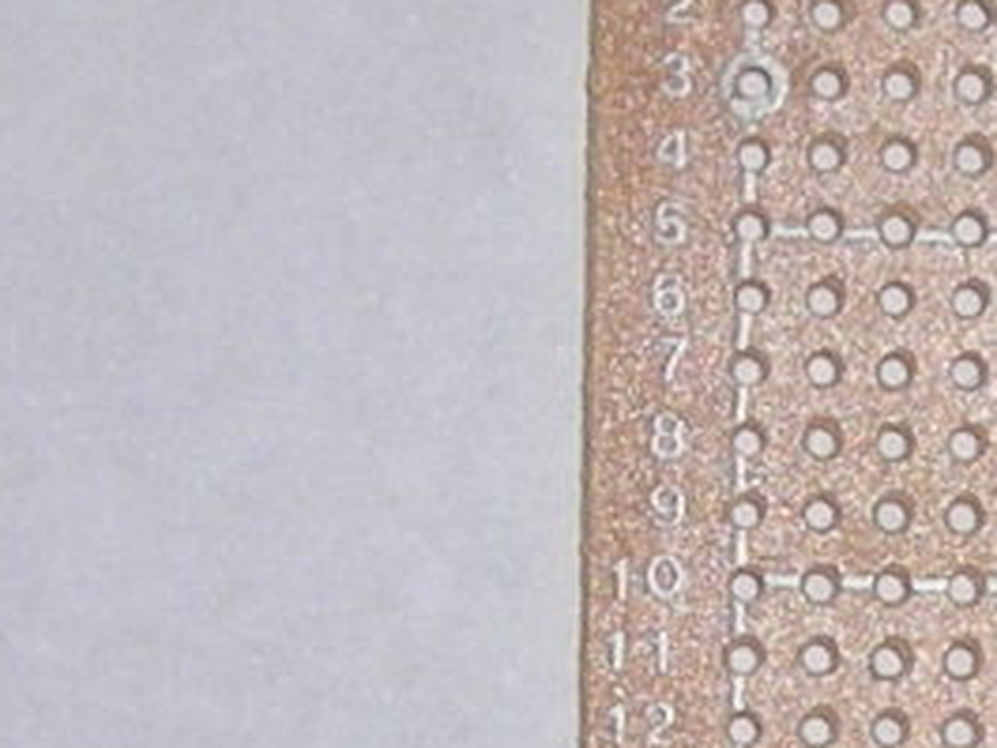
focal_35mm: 294
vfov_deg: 5.1
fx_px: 8472
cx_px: 1456
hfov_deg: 6.7
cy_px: 616
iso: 50
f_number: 3.2
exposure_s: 1/60
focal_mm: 6.3
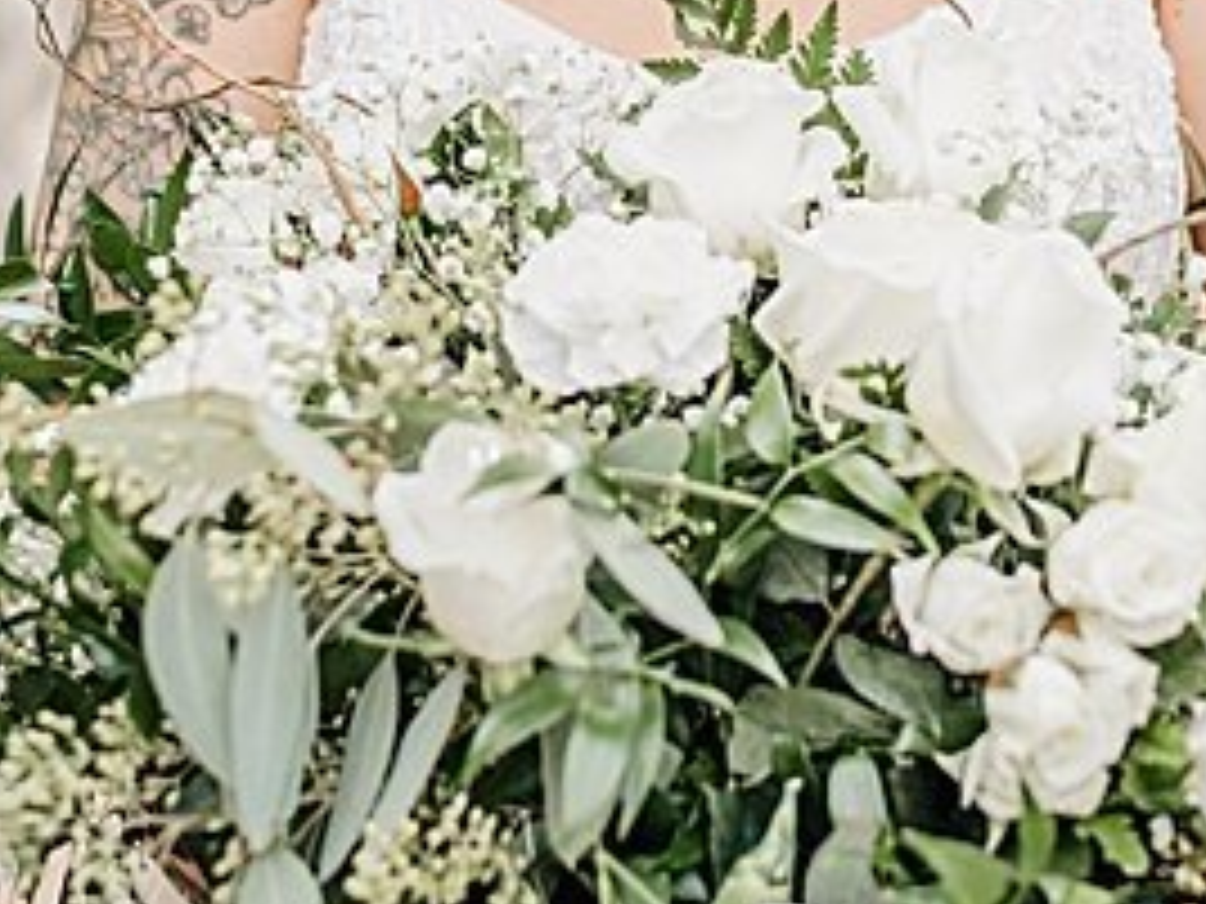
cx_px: 729
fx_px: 3658
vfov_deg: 13.7
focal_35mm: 105
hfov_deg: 18.7
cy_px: -193
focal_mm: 50
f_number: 2.8
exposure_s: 1/1000
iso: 160
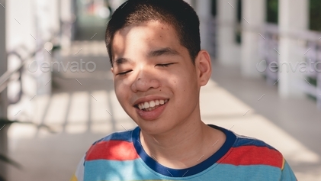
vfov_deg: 11.0
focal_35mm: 110
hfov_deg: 19.4
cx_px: 174
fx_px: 936
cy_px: 102
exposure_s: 1/800
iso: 200
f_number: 2.5
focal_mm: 50
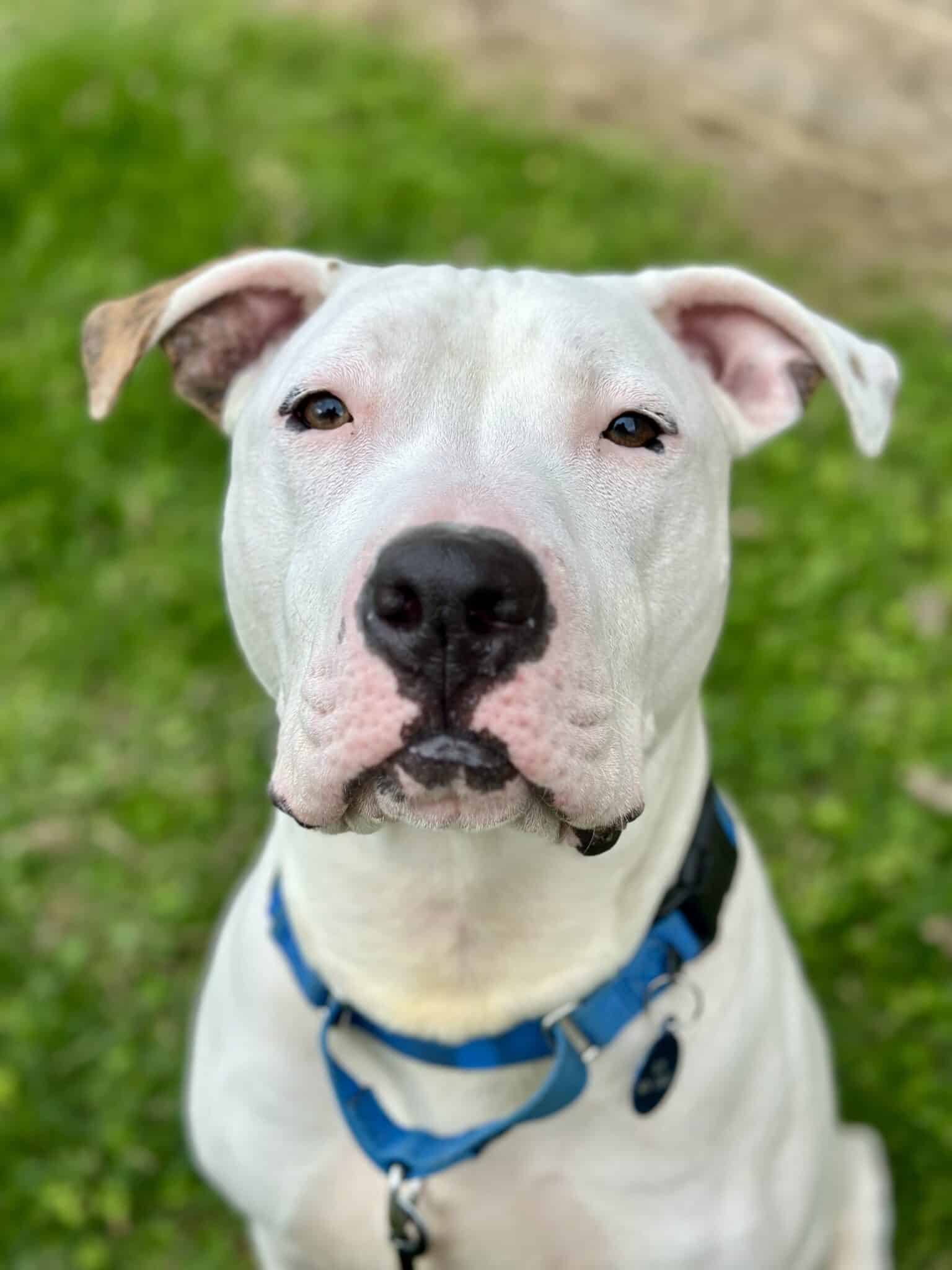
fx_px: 1760
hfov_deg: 30.3
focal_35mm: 48
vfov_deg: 39.7
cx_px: 476
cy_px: 635
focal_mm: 6.86
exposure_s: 1/1212
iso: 80
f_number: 1.78
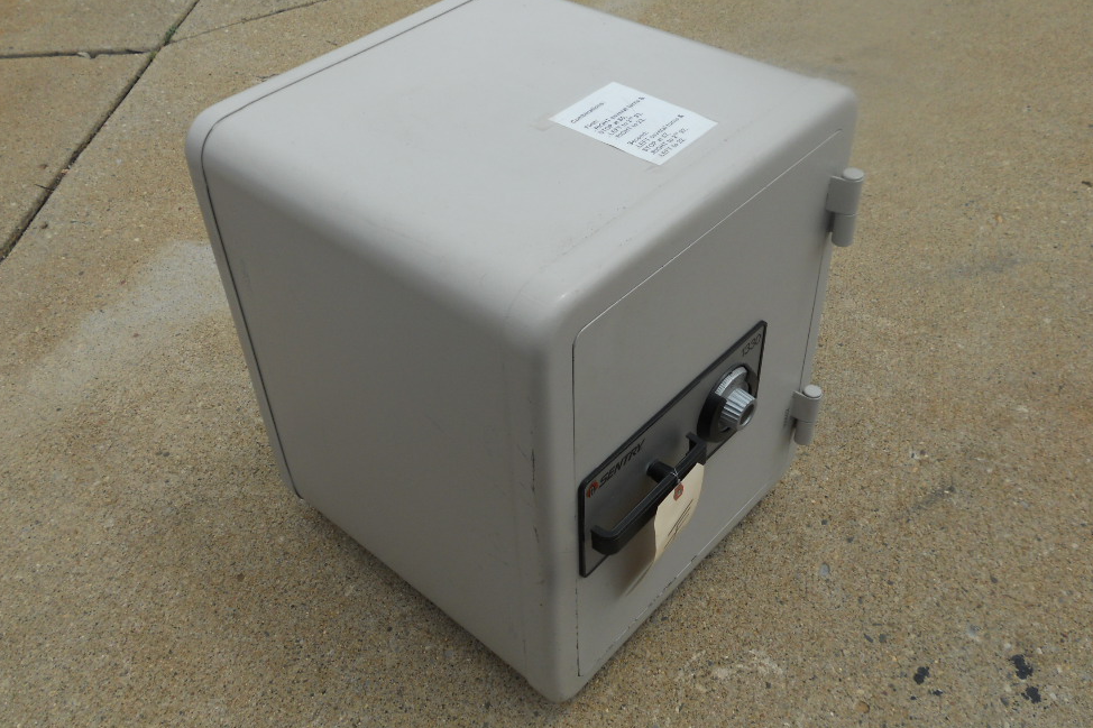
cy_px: 337
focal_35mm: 35
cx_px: 521
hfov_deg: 54.4
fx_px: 1062
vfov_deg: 37.8
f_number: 3.5
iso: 80
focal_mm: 5.8
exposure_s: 1/1250
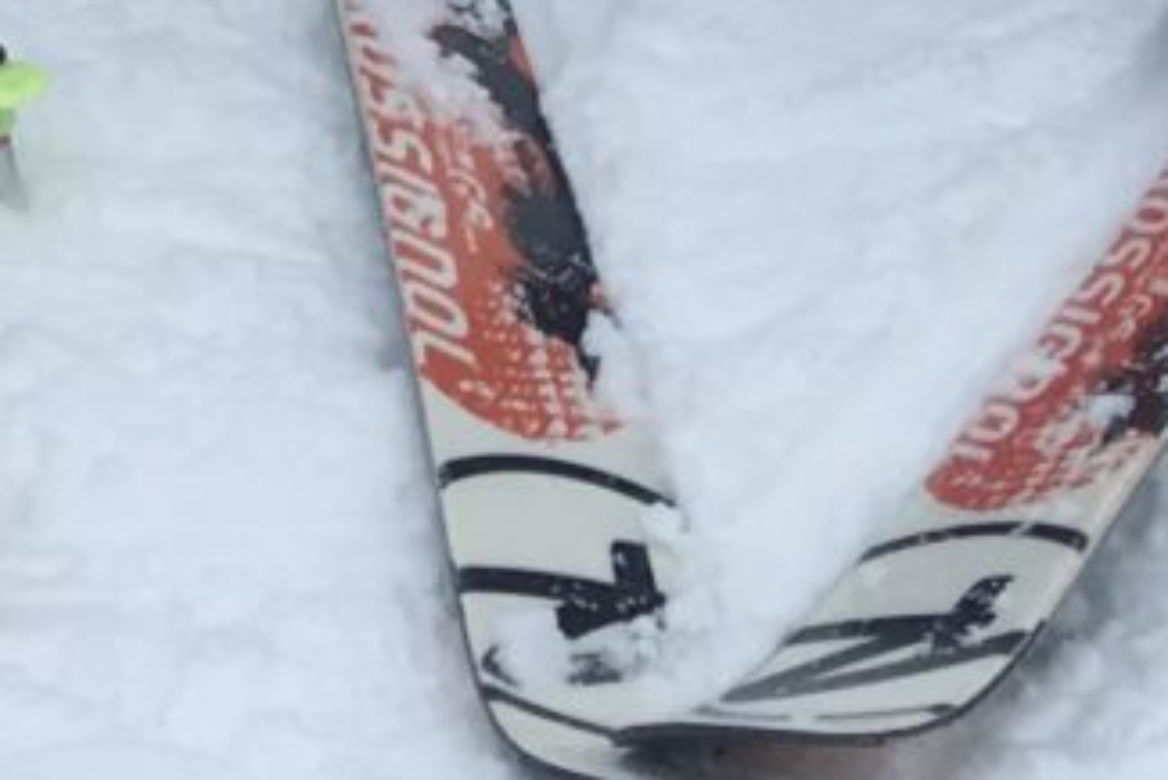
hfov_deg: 10.1
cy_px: -1747
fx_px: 6167
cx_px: -1121
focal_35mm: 190
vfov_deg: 6.5
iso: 25
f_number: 2.2
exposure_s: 1/596
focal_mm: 4.15
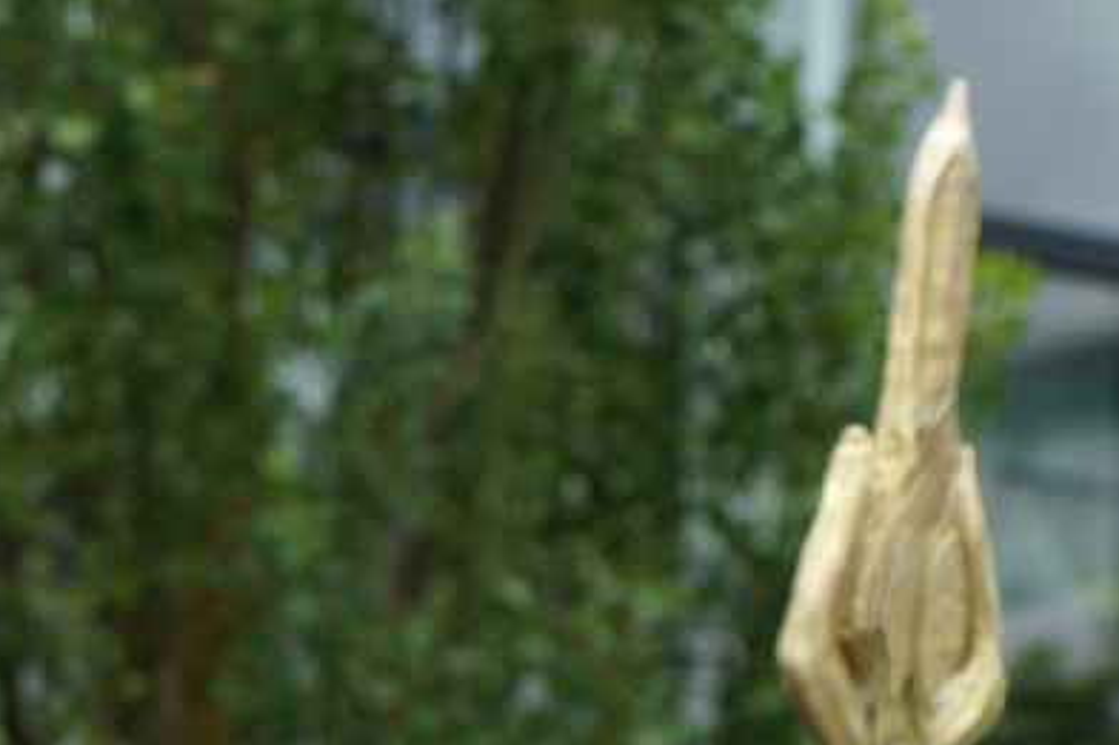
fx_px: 9631
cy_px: 1353
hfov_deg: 6.5
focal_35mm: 310
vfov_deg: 4.4
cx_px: -771
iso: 100
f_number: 6.3
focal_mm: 50
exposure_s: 1/200
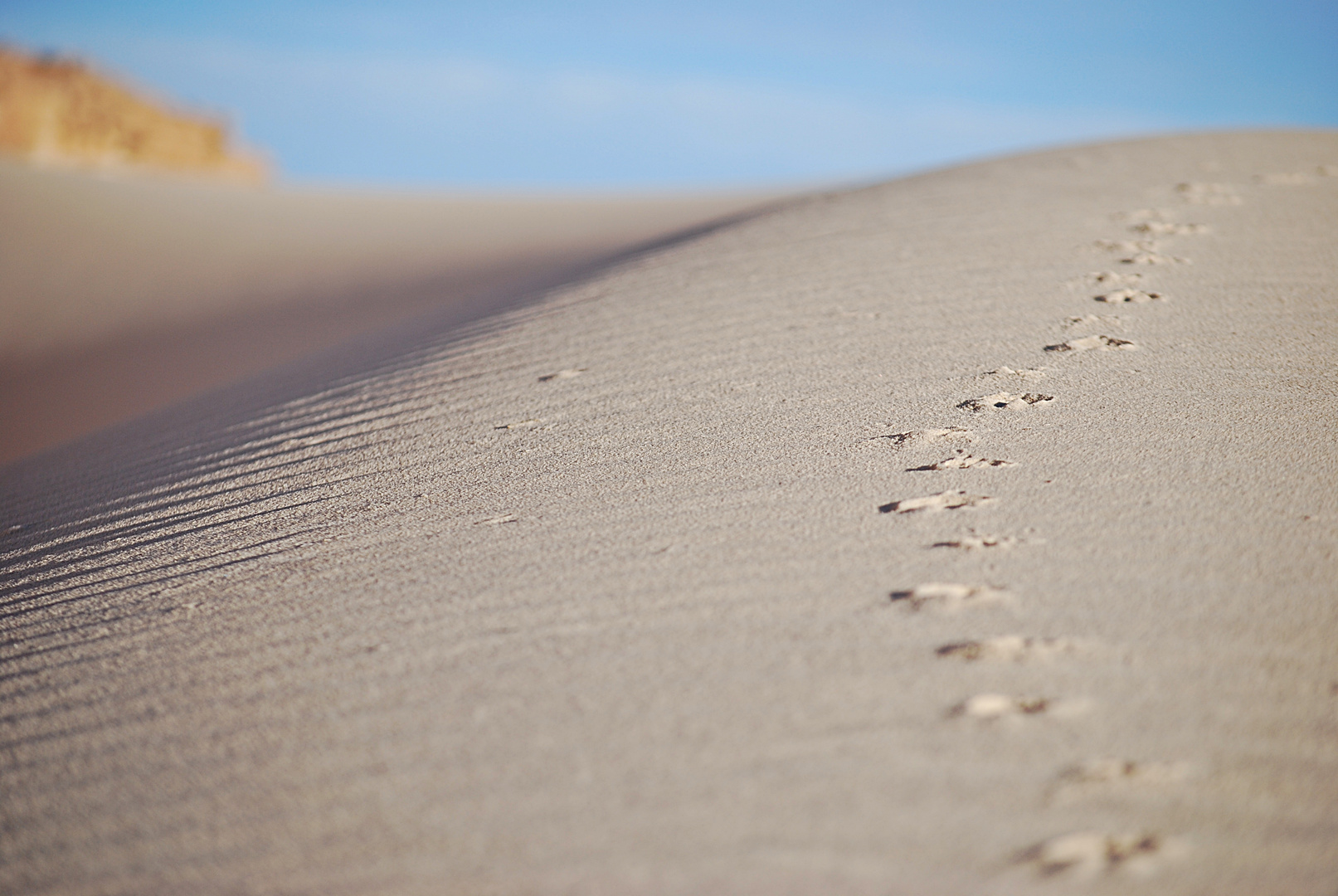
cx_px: 669
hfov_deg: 13.0
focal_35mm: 158
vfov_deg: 8.7
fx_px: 5861
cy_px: 448
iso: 110
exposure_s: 1/500
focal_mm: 105
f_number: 5.6
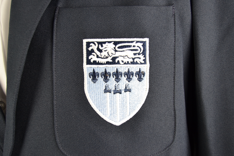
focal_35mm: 33
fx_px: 214
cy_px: 78
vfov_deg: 40.0
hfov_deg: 57.2
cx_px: 117
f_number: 4.5
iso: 400
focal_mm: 22
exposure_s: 1/60
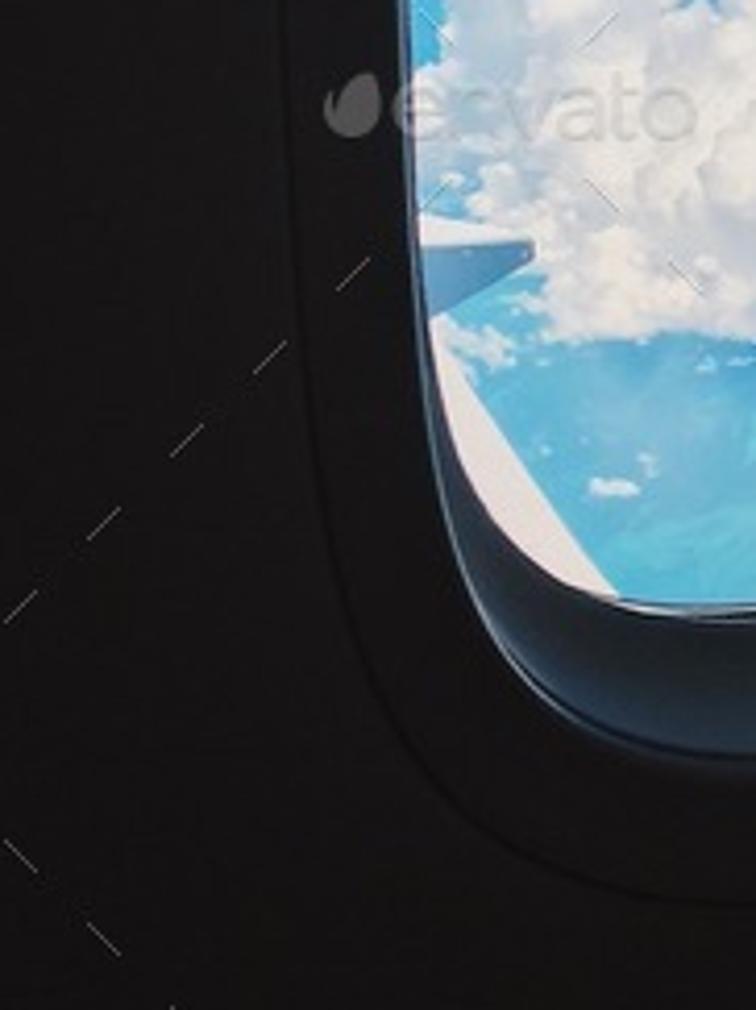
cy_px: -127
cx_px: 1122
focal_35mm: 94
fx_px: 2740
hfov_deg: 14.7
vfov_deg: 19.9
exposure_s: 1/287
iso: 25
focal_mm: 4.15
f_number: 2.2
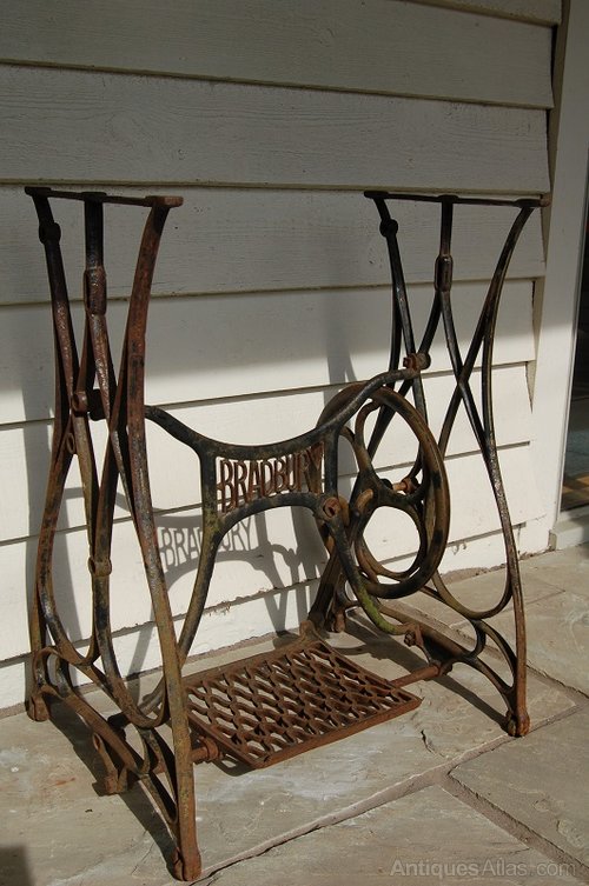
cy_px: 443
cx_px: 294
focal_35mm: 42
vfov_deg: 46.5
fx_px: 1034
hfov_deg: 31.8
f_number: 9
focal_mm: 28
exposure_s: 1/320
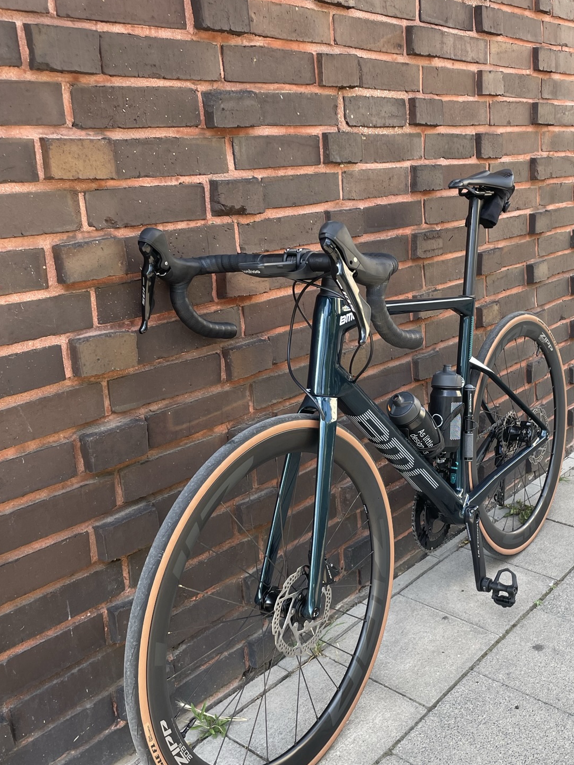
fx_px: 818
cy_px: 393
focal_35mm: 37
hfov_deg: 38.0
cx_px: 404
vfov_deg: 50.1
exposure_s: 1/225
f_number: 1.6
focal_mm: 4.2
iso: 32
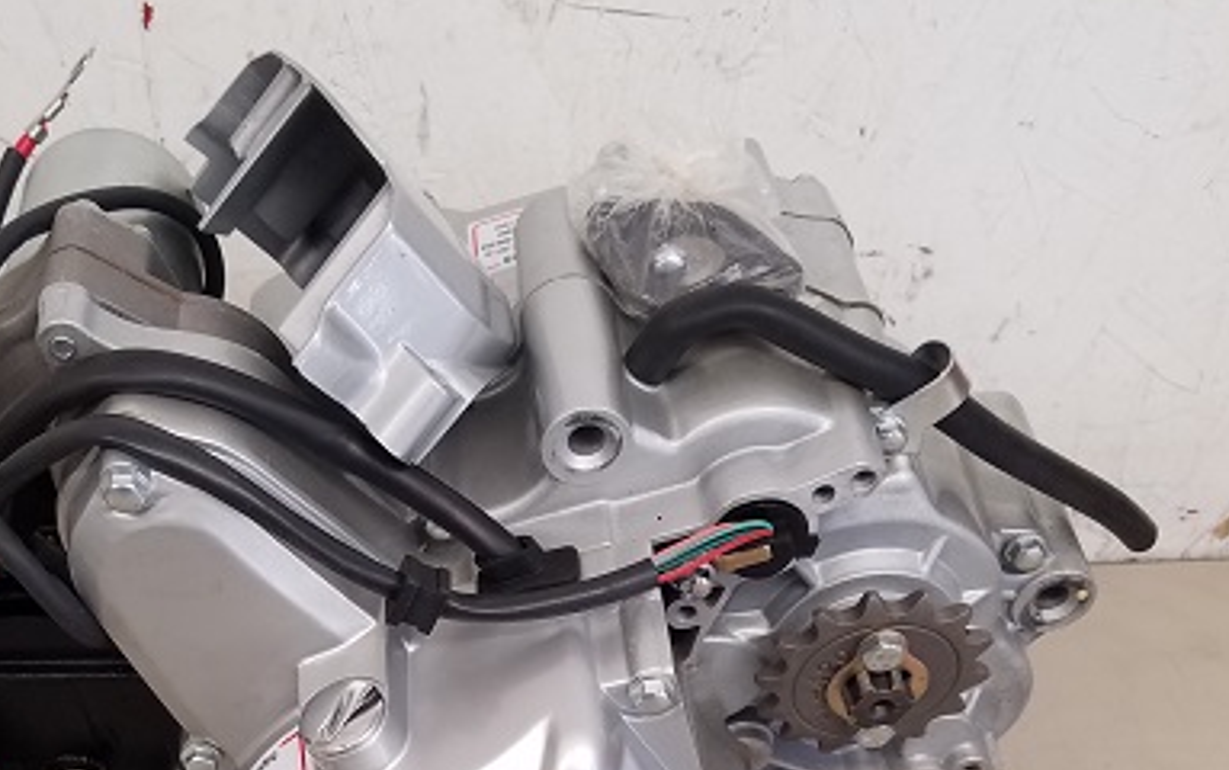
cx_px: 420
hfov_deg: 42.9
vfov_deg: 26.7
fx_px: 1542
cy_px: 754
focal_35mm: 46
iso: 80
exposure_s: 1/60
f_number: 1.7
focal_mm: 4.2
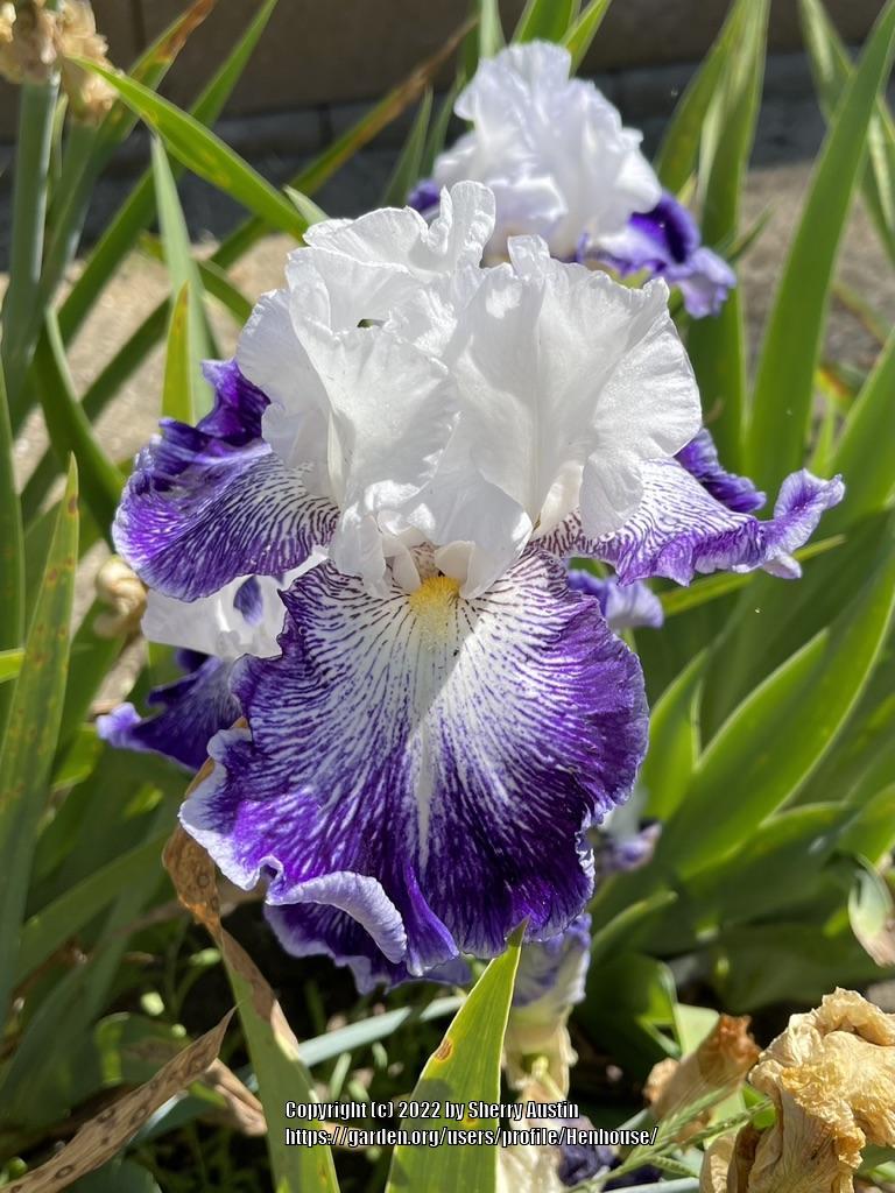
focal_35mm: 26
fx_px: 896
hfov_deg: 53.1
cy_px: 596
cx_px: 448
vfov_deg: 67.3
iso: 32
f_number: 1.6
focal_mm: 5.1
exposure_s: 1/2717
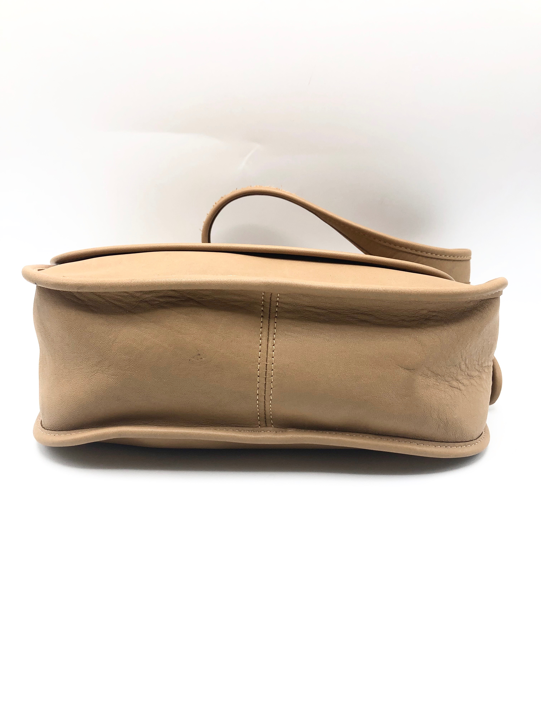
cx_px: 270
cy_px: 361
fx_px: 583
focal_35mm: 28
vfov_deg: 63.4
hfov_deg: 49.7
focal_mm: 3.99
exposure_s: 1/294
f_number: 1.8
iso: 20
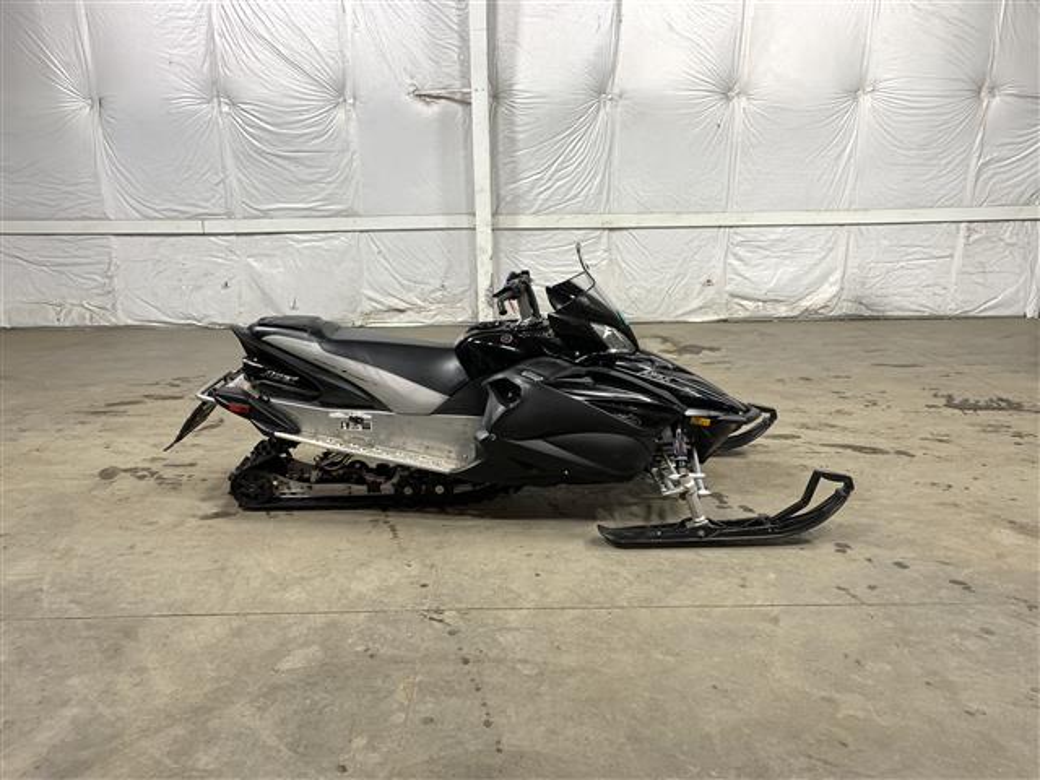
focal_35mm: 26
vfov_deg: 53.1
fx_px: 781
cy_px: 390
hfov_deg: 67.3
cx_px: 520
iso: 125
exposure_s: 1/60
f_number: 1.8
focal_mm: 4.25
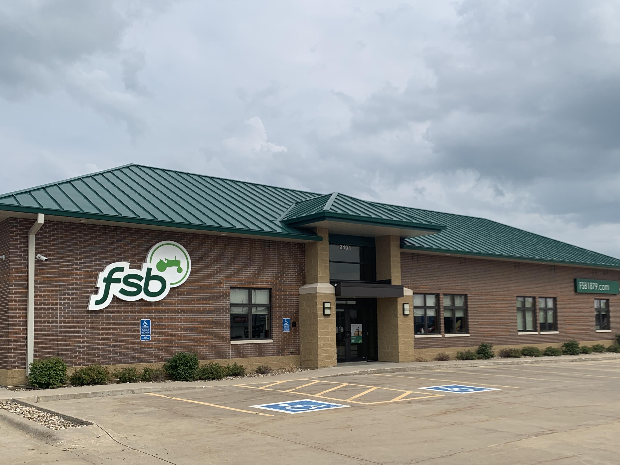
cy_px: 289
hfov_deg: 51.3
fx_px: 645
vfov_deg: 39.4
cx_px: 340
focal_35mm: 36
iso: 25
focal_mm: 4.25
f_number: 1.8
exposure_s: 1/2364
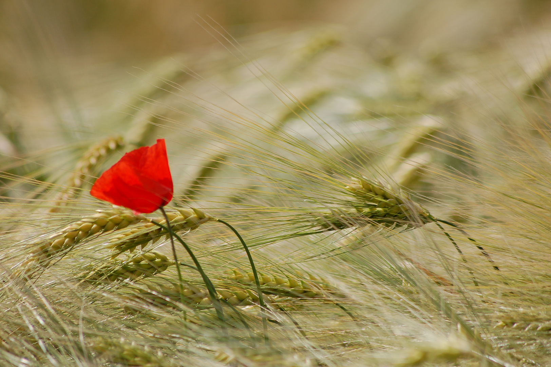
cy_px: 184
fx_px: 6882
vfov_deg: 3.1
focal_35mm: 450
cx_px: 276
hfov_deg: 4.6
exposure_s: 1/800
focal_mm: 300
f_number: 8
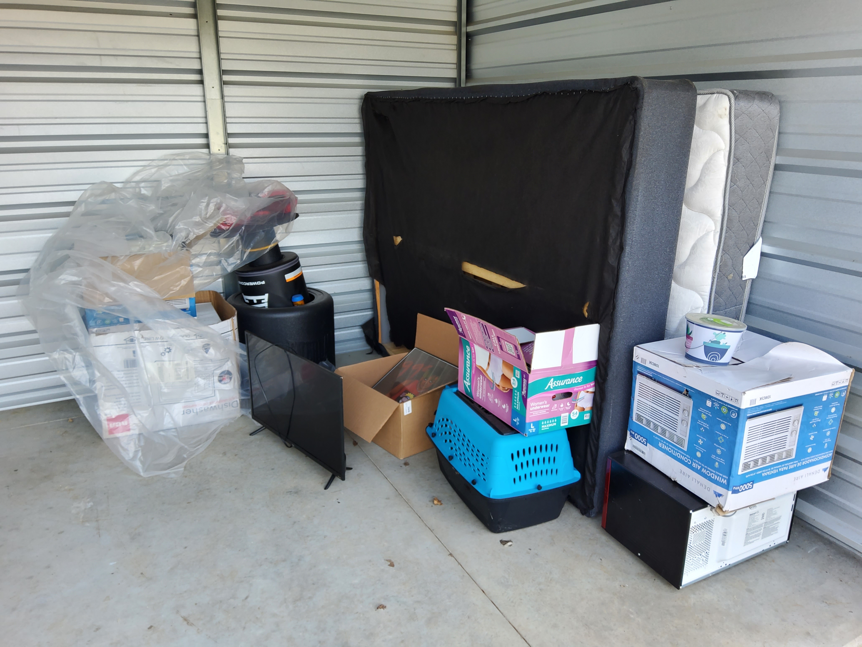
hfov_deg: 67.3
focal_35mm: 26
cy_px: 324
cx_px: 431
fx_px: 647
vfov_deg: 53.1
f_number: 2
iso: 64
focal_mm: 3.08
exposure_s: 1/120
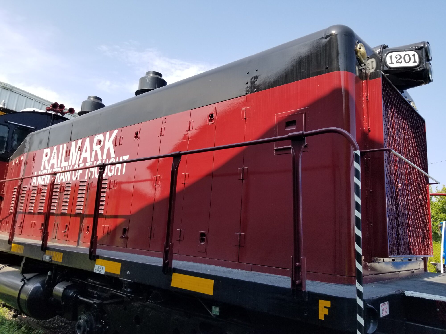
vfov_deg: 53.1
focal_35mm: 26
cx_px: 223
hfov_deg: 67.3
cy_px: 167
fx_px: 335
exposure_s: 1/1172
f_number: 1.7
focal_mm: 4.25
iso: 50
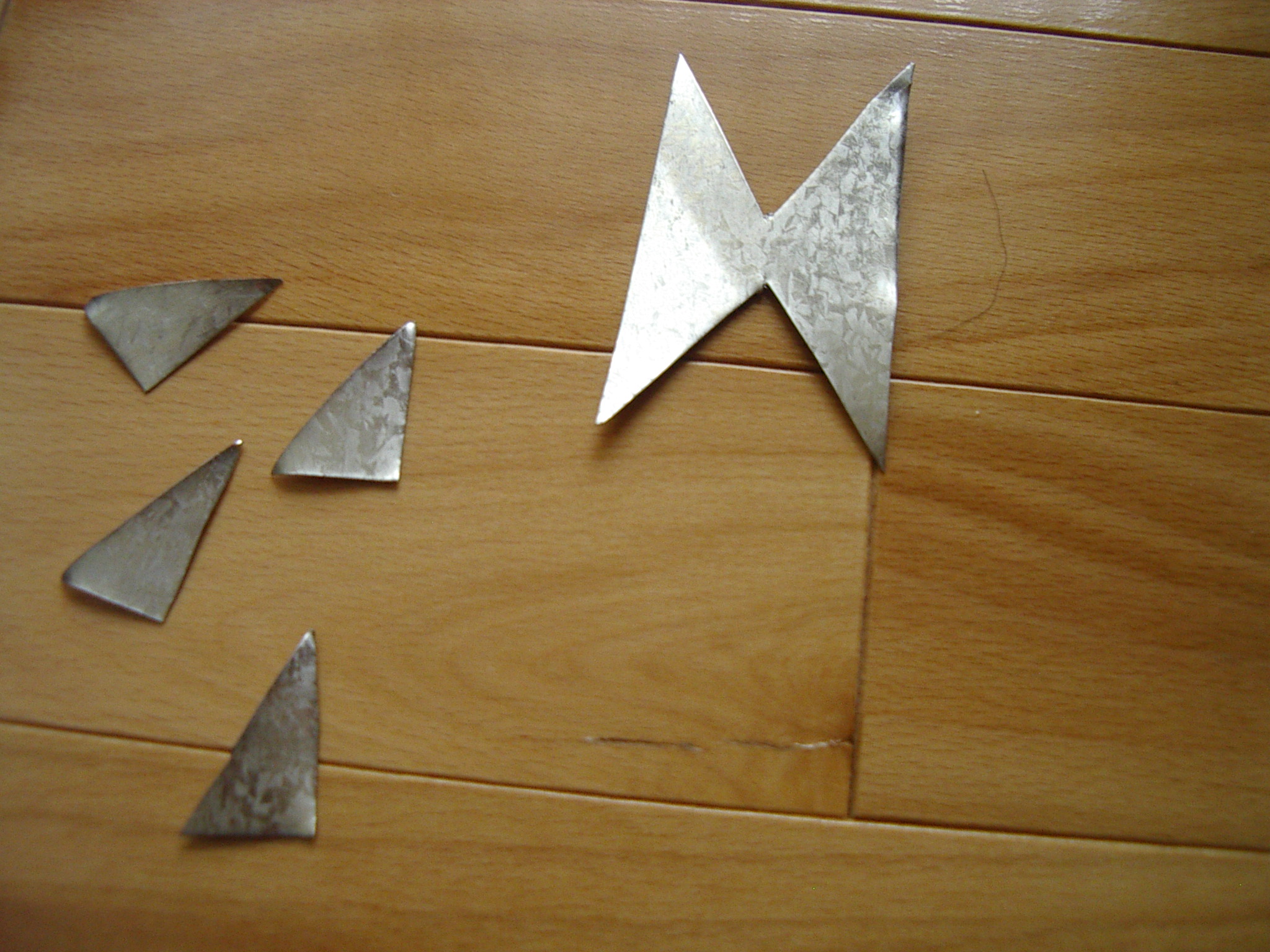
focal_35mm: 38
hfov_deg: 49.0
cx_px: 635
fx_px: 1394
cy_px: 476
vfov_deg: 37.7
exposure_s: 1/50
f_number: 2.6
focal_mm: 5.8
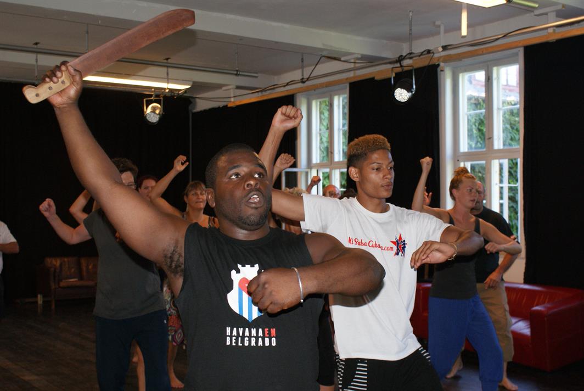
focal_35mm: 45
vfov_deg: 29.9
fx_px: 731
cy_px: 196
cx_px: 292
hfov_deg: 43.6
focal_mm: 30
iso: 400
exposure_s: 1/60
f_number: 5
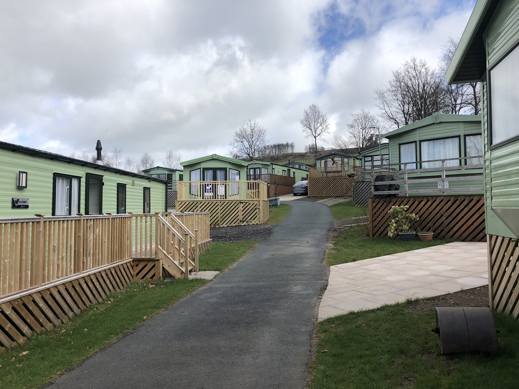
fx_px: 420
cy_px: 194
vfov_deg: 49.7
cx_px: 260
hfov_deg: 63.4
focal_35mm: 28
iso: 20
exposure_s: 1/1656
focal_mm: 4
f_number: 1.8
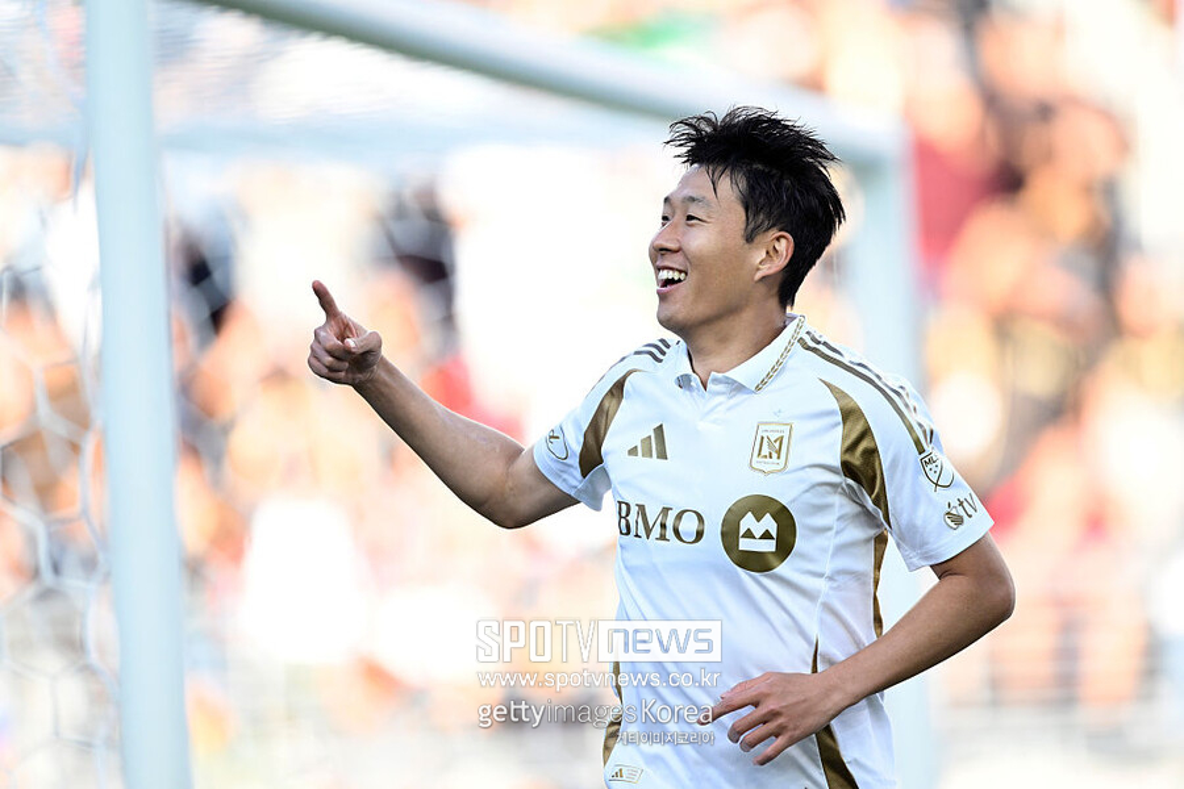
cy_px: 394
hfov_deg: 3.4
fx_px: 19732
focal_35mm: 600
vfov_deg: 2.3
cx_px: 592
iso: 1600
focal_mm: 600
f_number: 4
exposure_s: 1/2000
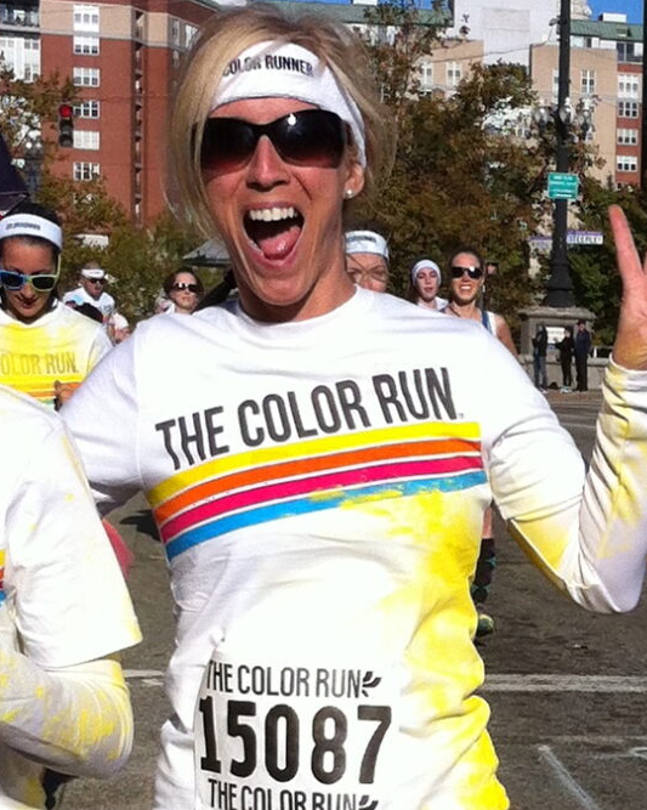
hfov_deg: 11.5
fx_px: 3138
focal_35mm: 131
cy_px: 580
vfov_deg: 14.7
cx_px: 777
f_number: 2.8
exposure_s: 1/2320
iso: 80
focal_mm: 3.85
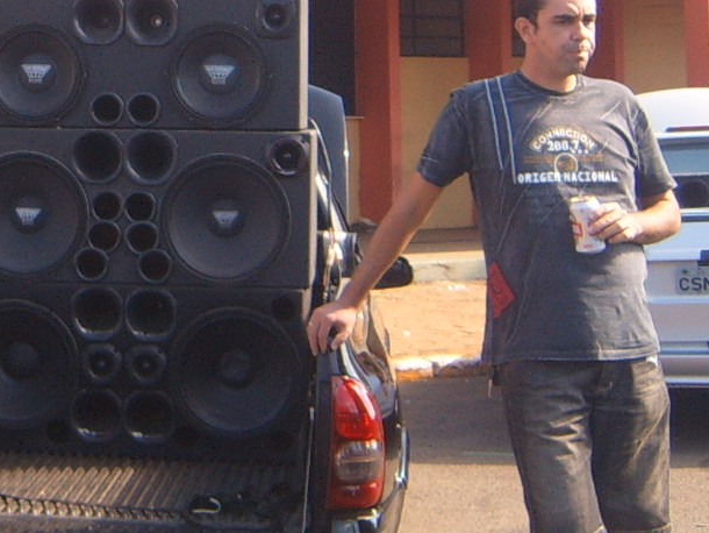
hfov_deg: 19.6
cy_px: 65
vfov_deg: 15.1
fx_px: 1988
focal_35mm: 97
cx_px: -17
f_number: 2.9
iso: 63
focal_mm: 6.2
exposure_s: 1/125
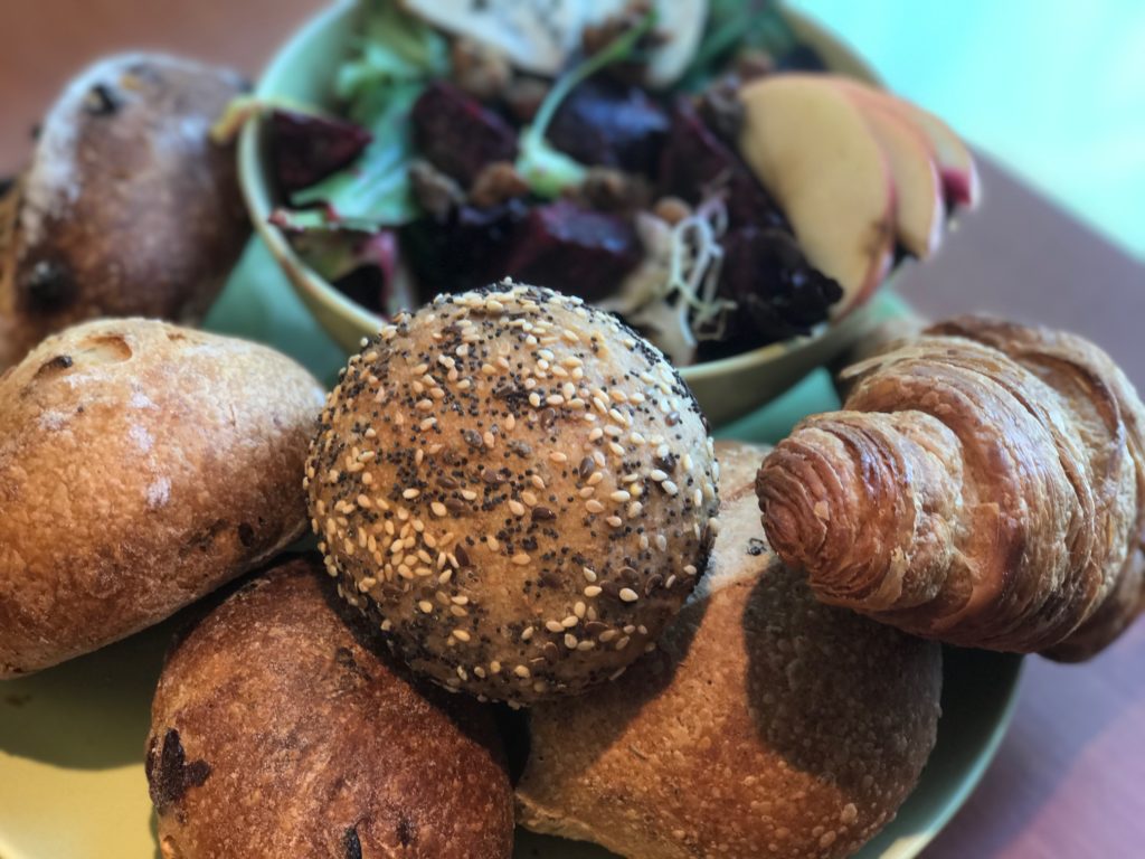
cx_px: 572
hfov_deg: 33.8
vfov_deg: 25.7
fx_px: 1885
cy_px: 430
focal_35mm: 57
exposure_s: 1/60
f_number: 2.8
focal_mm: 6.6
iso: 50
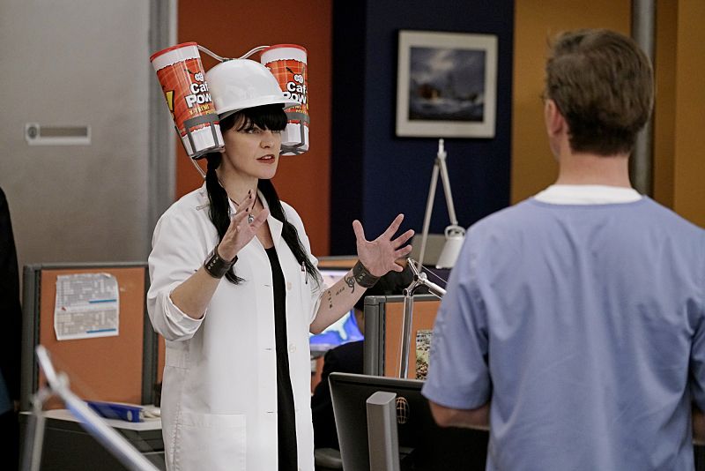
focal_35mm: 133
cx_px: 352
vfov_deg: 10.3
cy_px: 236
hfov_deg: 15.4
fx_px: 2605
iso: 6400
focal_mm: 133
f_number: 4
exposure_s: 1/160
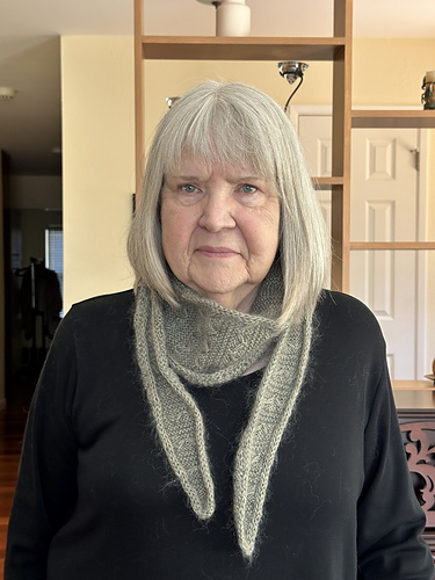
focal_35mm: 48
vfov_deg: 39.7
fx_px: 804
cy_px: 290
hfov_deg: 30.3
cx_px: 218
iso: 80
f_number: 1.78
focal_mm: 6.86
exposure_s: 1/88
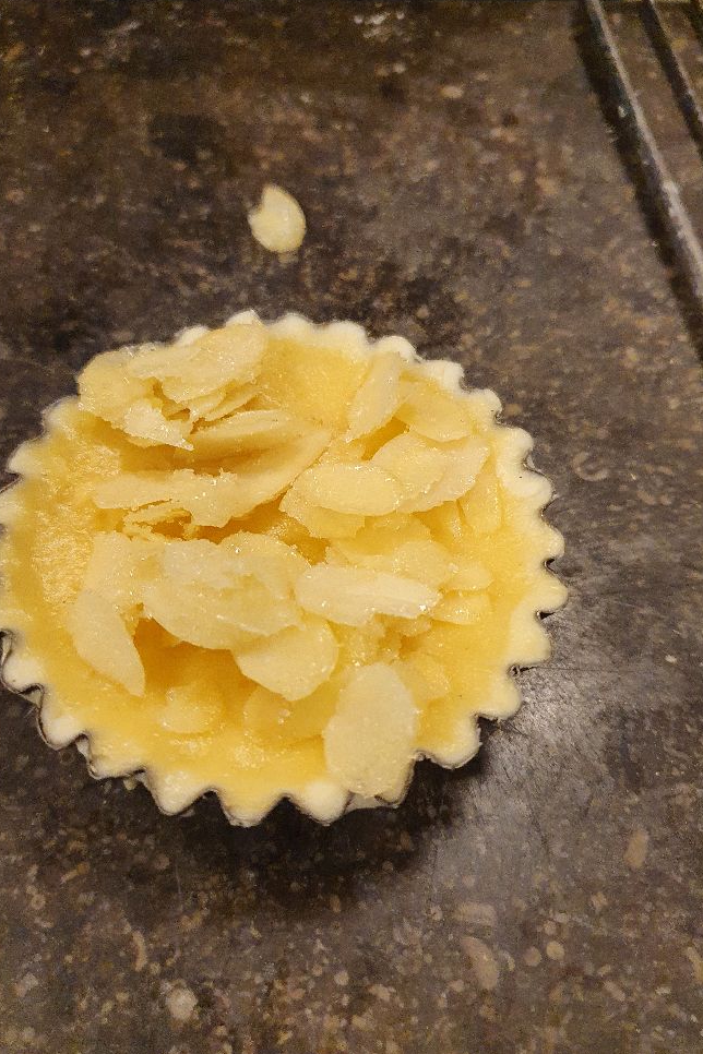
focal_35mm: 28
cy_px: 513
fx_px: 820
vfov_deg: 65.5
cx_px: 330
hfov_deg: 46.4
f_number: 1.5
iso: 250
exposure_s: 1/100
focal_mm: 4.32
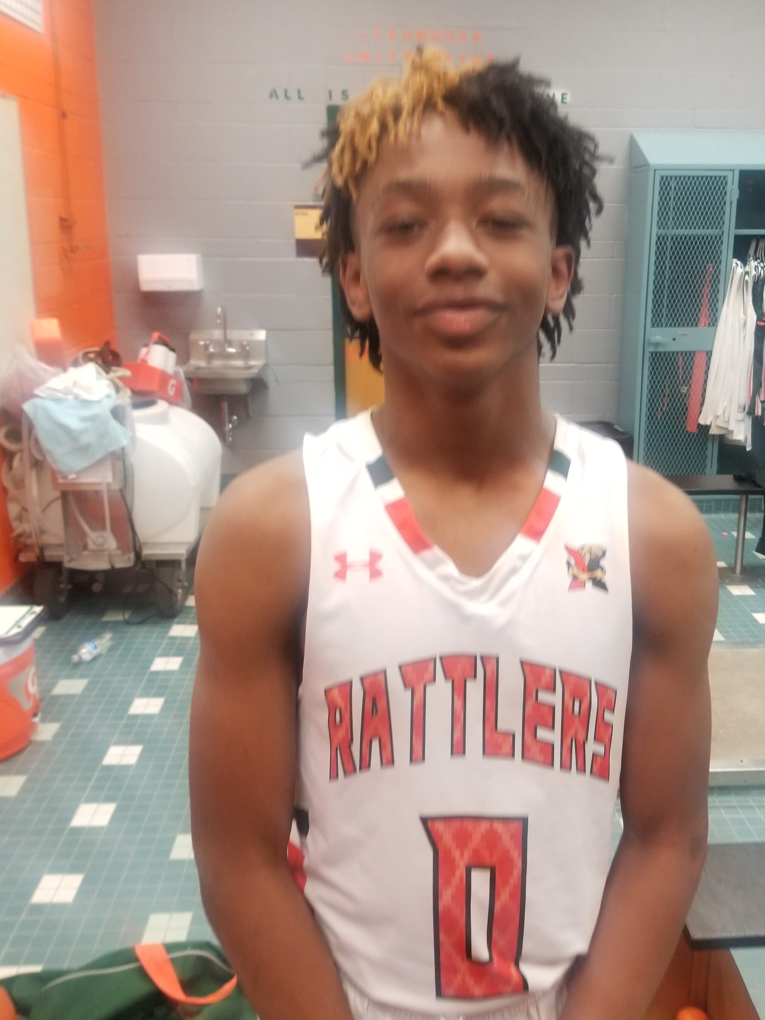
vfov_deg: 59.8
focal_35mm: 30
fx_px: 884
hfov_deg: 46.7
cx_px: 428
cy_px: 444
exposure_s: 1/24
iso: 200
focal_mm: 4.25
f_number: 1.7
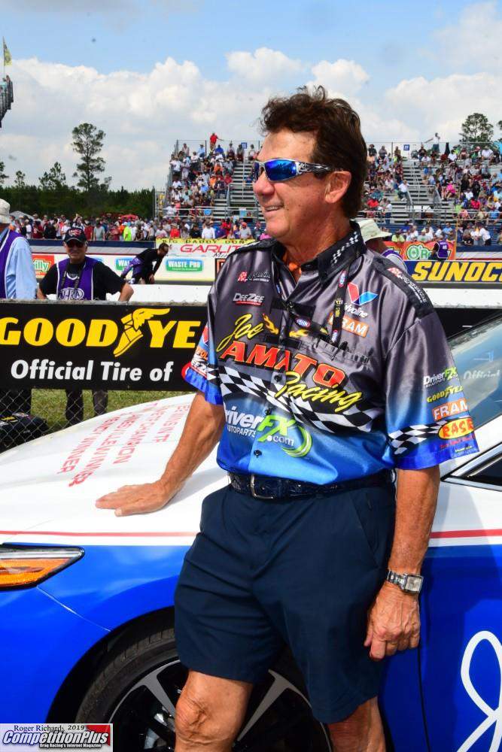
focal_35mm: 48
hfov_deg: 28.1
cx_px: 251
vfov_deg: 41.1
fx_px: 1004
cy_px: 376
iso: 640
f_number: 20
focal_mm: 32
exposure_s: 1/200
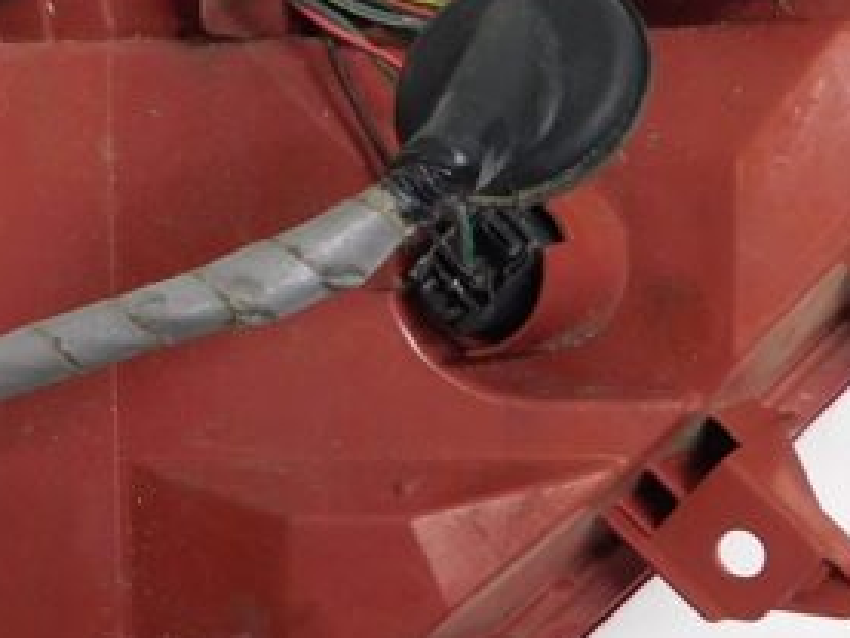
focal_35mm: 85
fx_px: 2088
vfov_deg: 17.3
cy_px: 411
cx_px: 34
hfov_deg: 22.3
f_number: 3
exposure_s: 1/30
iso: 220
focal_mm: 4
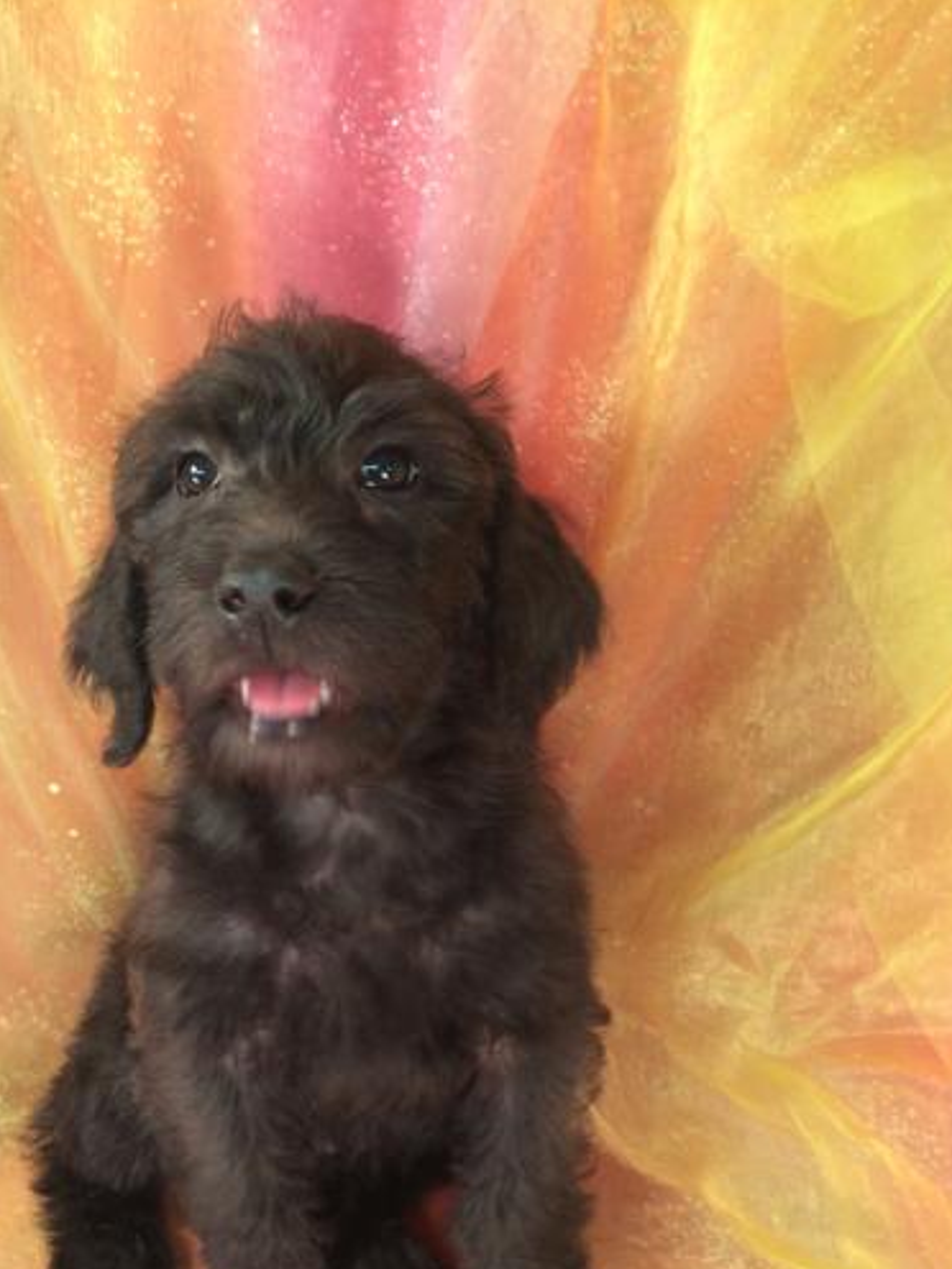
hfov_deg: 36.6
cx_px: 345
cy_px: 843
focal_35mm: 39
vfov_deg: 47.1
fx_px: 1430
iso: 64
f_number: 2.2
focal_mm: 4.15
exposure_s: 1/30
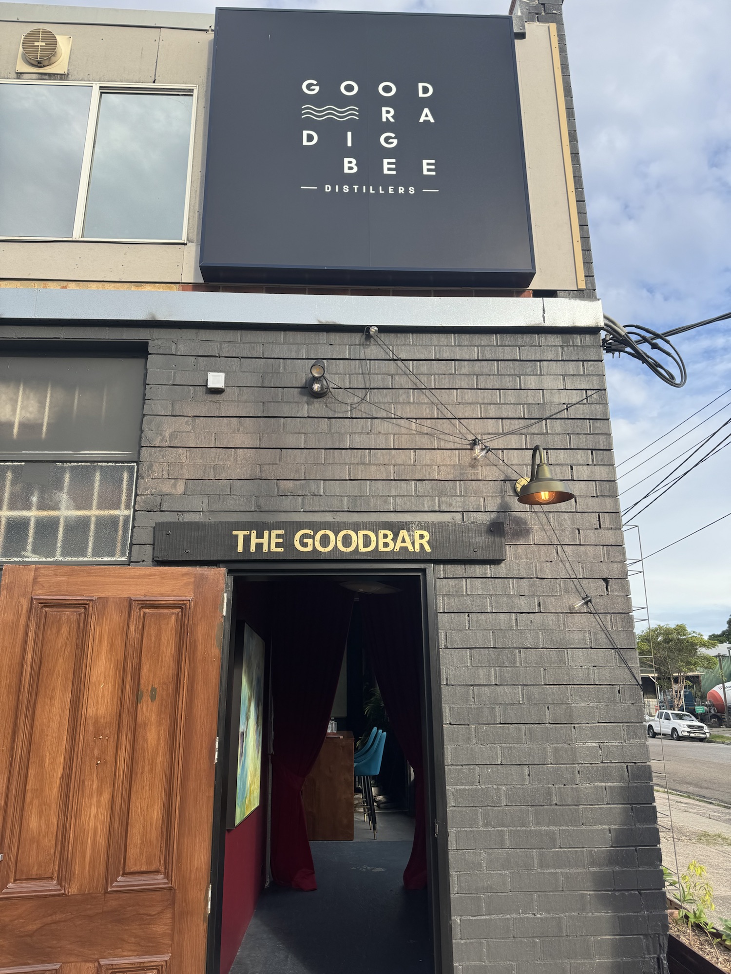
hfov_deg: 56.8
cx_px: 366
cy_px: 487
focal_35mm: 24
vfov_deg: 71.6
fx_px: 676
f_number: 1.78
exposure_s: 1/995
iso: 80
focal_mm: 6.86
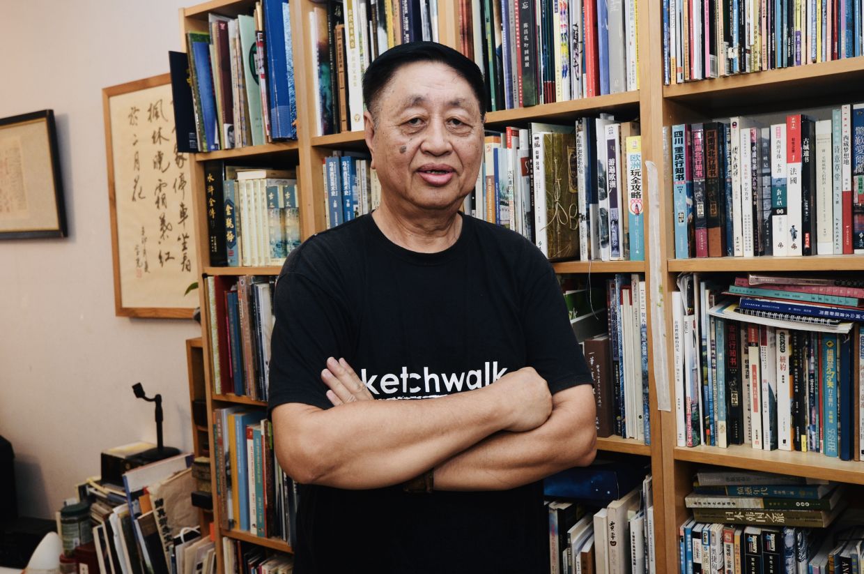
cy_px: 287
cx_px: 432
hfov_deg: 54.5
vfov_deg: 37.7
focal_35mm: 35
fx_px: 839
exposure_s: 1/40
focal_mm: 35
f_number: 6.3
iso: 1000
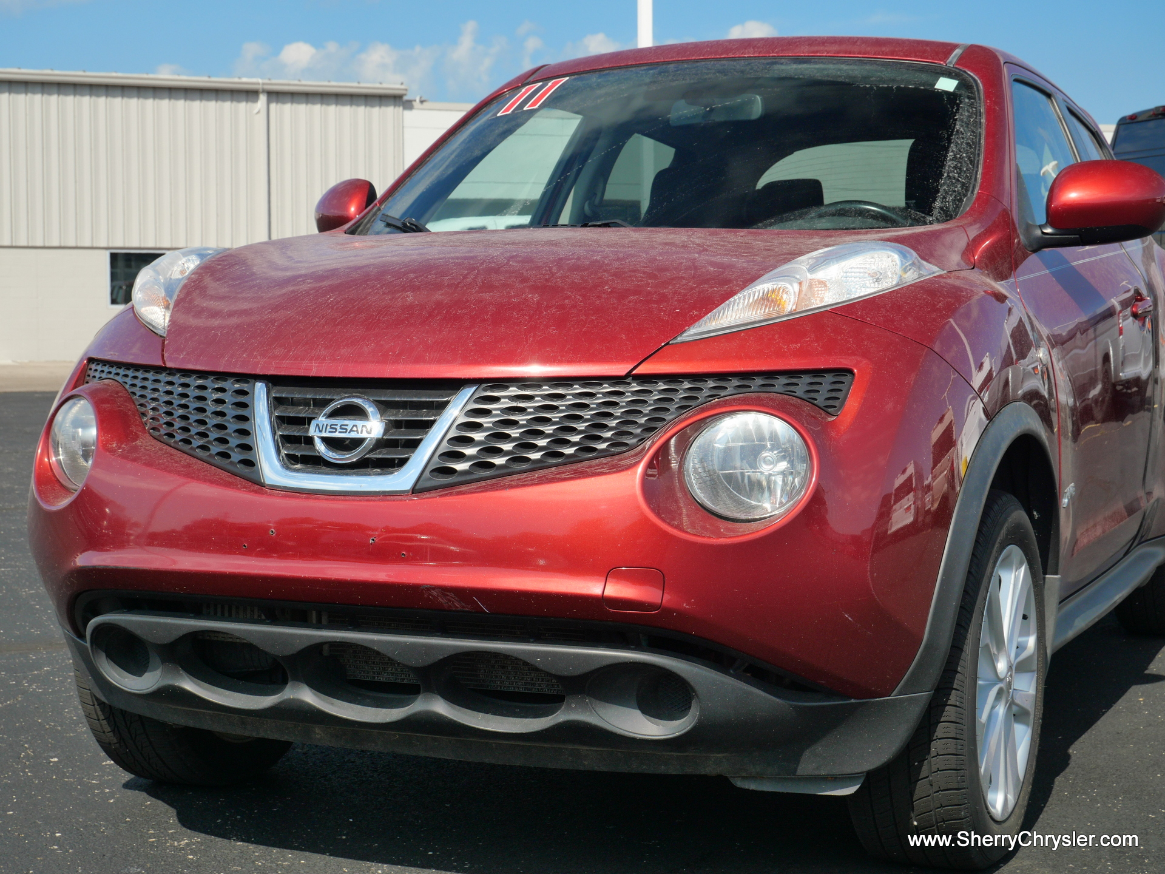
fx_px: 1885
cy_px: 437
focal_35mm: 56
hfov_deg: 34.3
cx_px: 582
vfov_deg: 26.1
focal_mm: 28
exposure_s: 1/250
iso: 200
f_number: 7.1
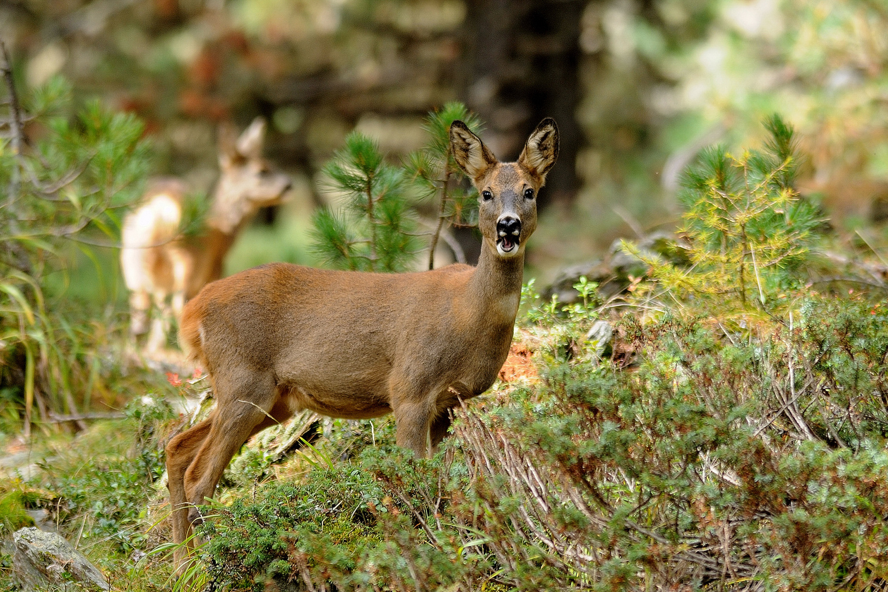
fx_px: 11099
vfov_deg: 3.1
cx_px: 444
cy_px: 296
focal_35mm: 450
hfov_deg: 4.6
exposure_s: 1/250
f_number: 2.8
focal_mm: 300
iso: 200
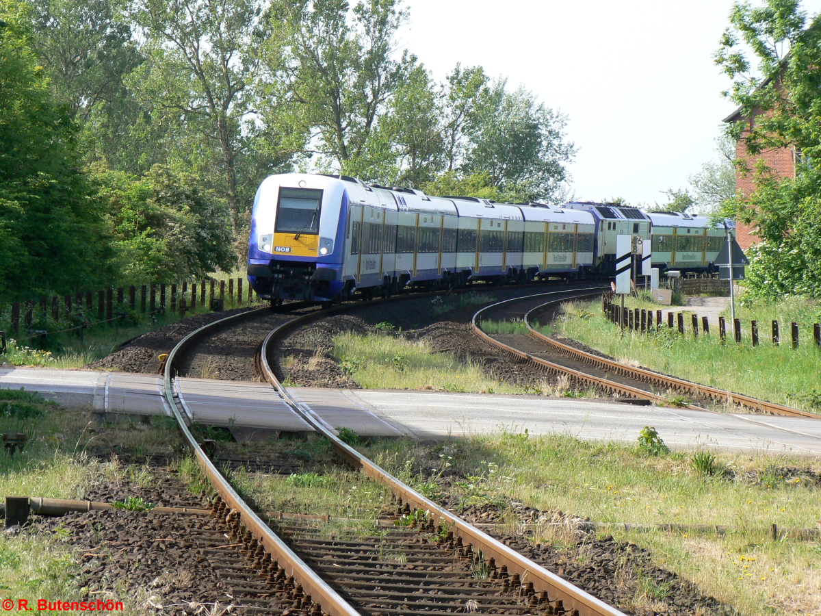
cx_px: 410
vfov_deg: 8.3
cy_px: 308
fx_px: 4222
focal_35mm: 178
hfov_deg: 11.1
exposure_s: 1/250
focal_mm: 29.7
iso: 80
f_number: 5.6
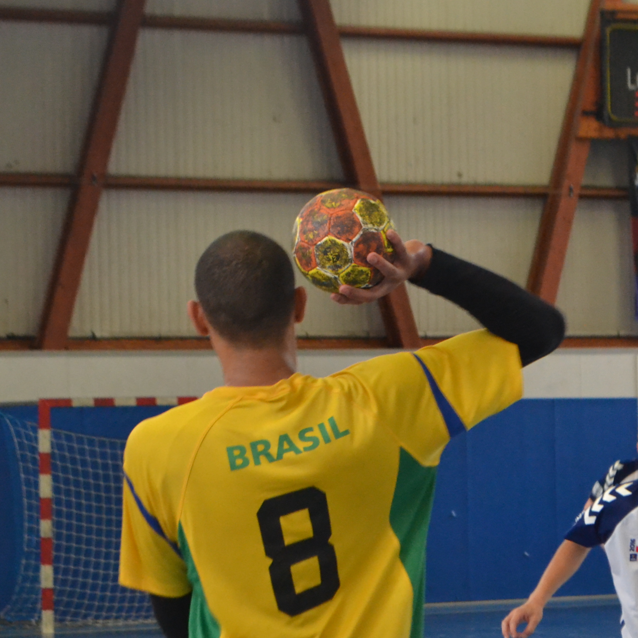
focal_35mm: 136
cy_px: 316
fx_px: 2832
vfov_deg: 12.9
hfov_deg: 12.8
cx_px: 409
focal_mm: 55
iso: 3200
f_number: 5.6
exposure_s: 1/125
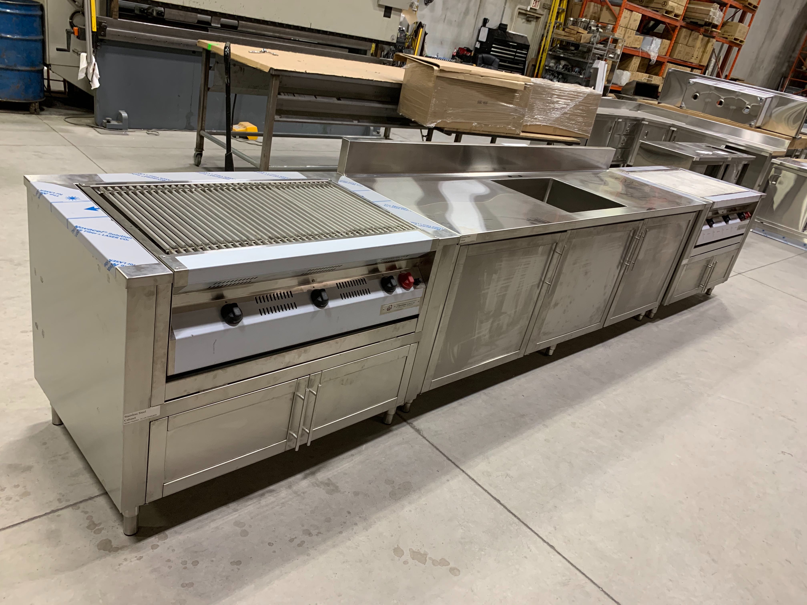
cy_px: 302
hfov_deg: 67.3
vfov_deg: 53.1
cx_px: 404
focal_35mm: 26
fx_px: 606
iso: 160
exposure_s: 1/60
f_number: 1.8
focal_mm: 4.25
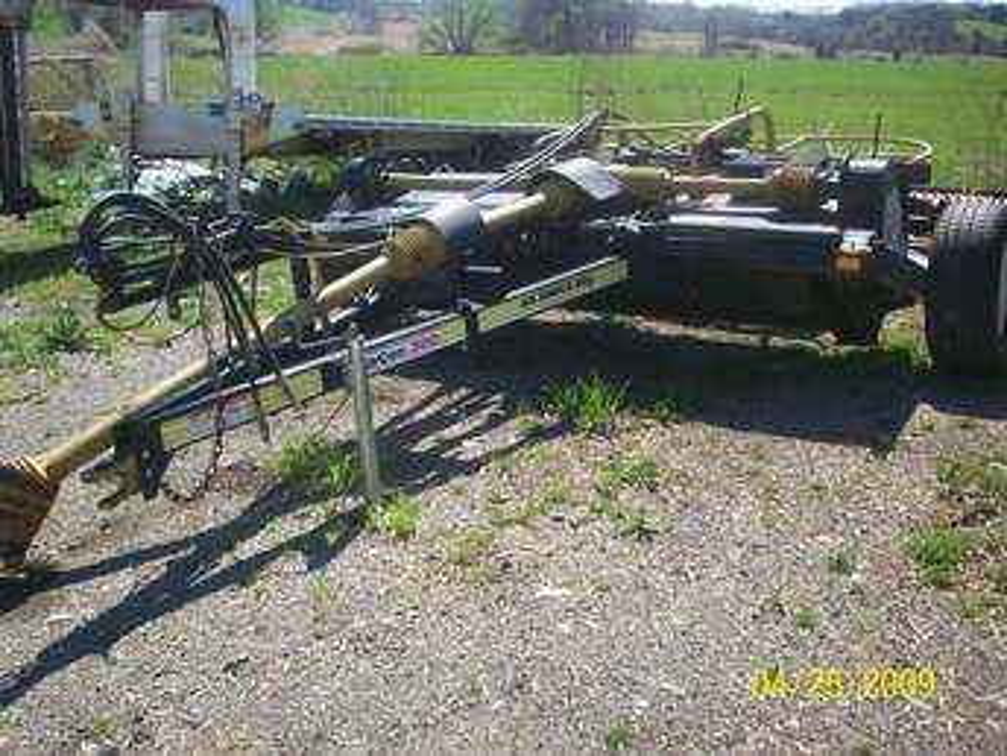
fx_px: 1076
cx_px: 504
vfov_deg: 38.7
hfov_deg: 50.1
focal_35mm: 37
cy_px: 378
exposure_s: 1/275
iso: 80
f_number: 5.6
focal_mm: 6.2
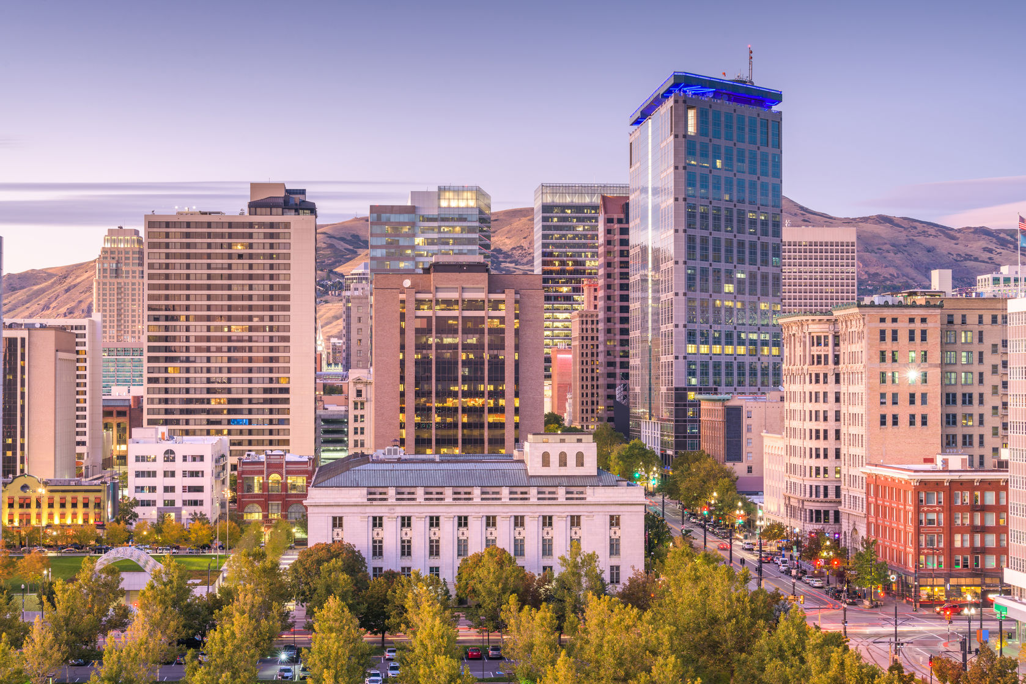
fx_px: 1995
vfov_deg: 19.5
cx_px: 513
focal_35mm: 70
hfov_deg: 28.8
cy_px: 342
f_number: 11
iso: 64
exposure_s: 13
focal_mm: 70
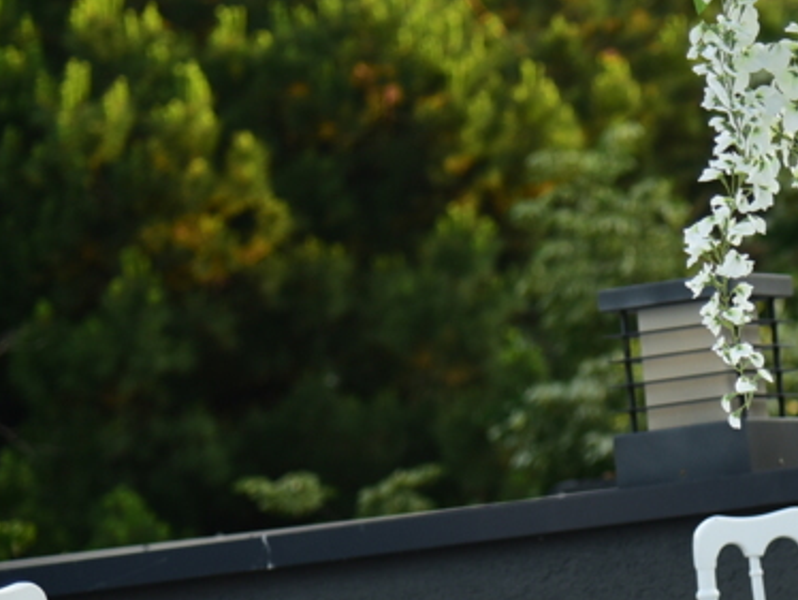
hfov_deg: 8.4
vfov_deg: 6.4
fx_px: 5329
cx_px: 1124
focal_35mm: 231
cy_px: 218
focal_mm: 78
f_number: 4
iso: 320
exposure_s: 1/500
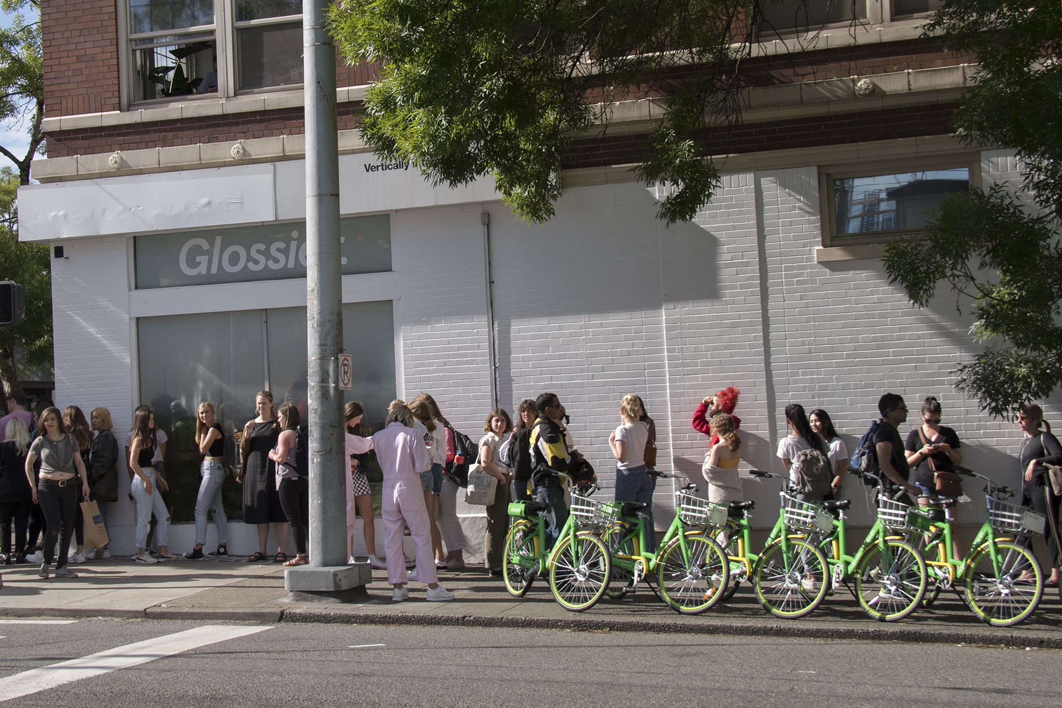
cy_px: 354
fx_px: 1504
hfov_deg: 38.9
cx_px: 531
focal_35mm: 51
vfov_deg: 26.5
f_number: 5.6
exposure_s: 1/640
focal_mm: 34
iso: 200
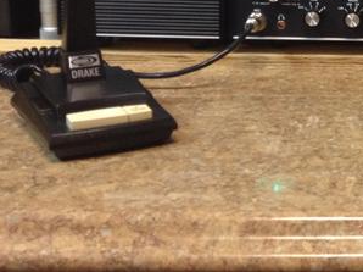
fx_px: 985
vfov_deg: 15.4
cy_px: -4
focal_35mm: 94
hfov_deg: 19.1
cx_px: 486
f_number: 2.4
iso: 200
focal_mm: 4.28
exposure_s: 1/20
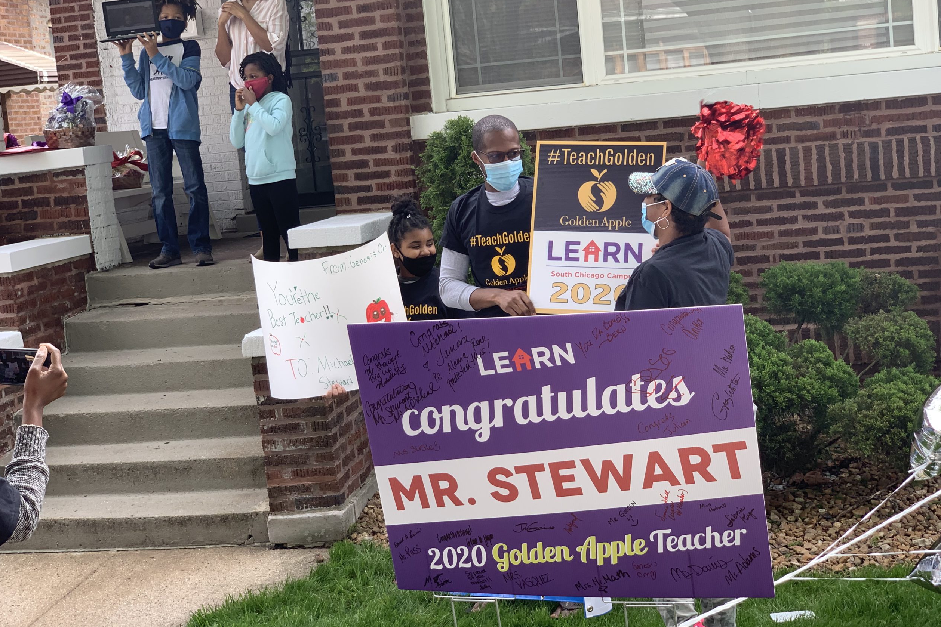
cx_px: 471
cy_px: 282
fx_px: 1438
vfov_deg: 24.6
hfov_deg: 36.2
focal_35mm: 55
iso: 16
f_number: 2.4
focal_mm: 6
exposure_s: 1/131
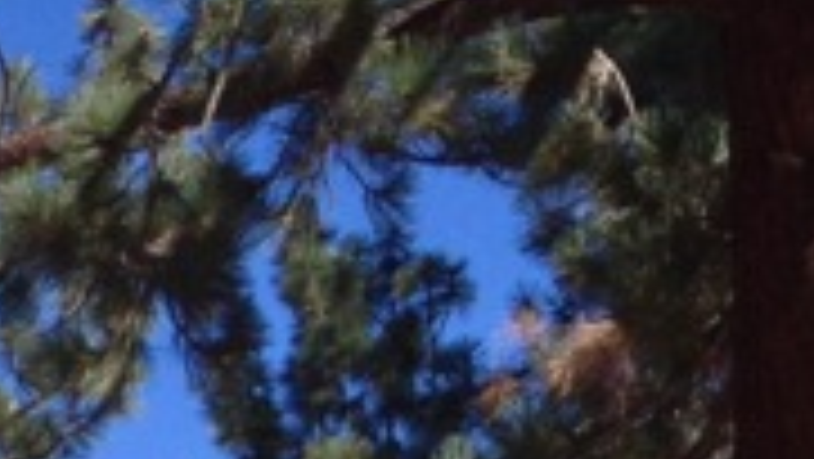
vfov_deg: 5.3
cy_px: 1418
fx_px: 4664
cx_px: -67
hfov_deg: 9.9
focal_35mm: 216
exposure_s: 1/1126
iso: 50
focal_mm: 4.28
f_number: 2.4
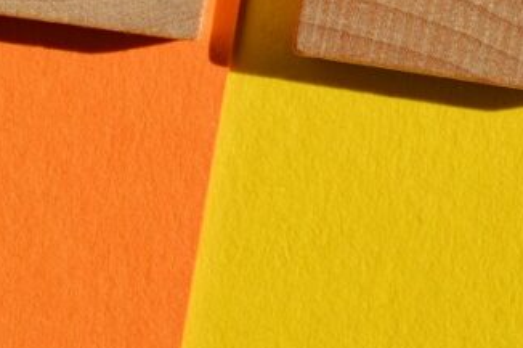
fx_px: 2875
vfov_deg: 6.9
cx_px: 350
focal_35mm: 198
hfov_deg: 10.4
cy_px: -132
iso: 100
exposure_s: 1/320
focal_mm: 42
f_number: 9
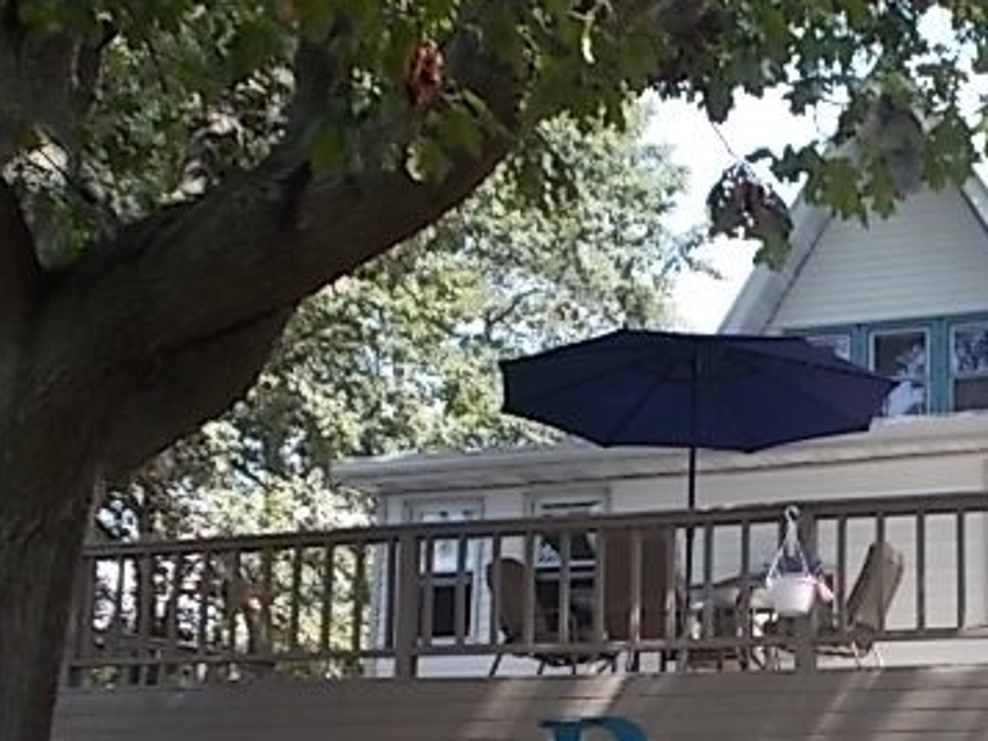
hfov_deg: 30.7
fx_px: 1742
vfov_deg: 23.8
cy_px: 542
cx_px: 825
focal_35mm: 61
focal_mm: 6
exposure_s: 1/160
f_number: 3.6
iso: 80
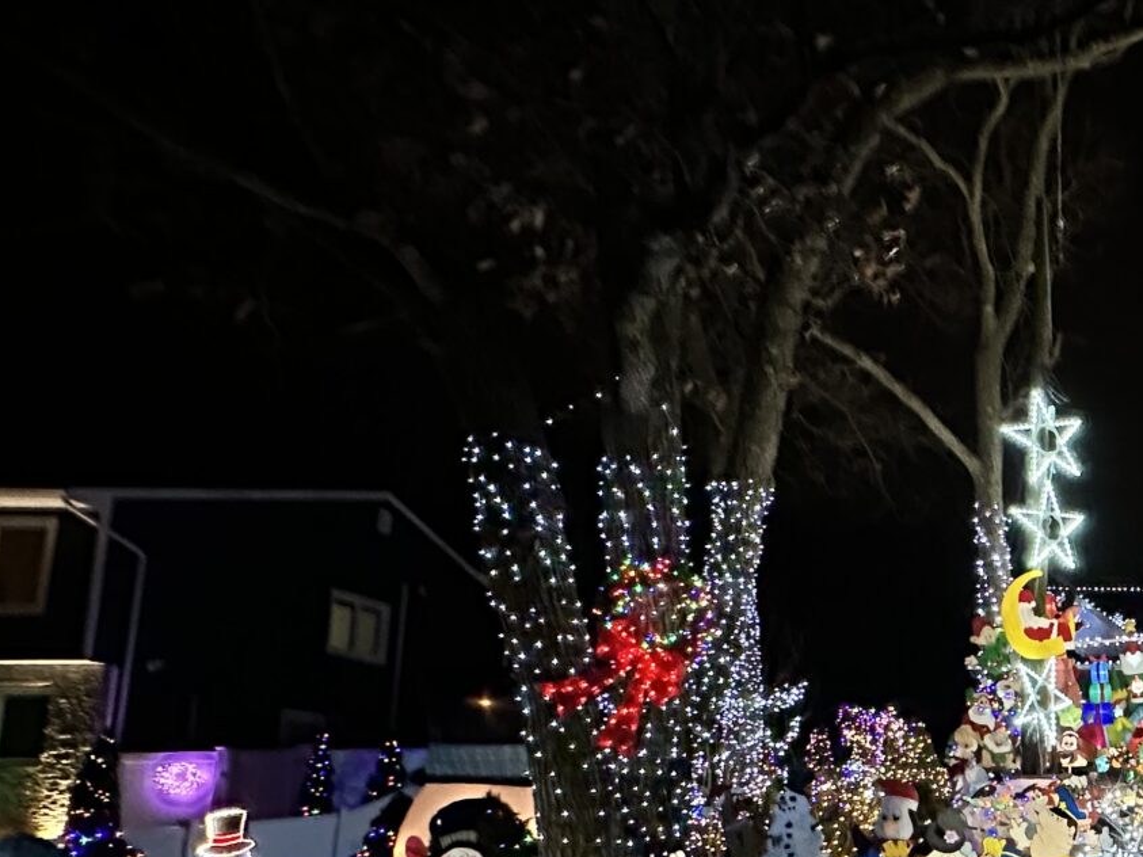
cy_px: 694
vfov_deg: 40.0
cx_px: 1355
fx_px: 1123
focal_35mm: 34
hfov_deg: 39.7
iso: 1000
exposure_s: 1/40
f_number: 2.2
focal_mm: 2.22
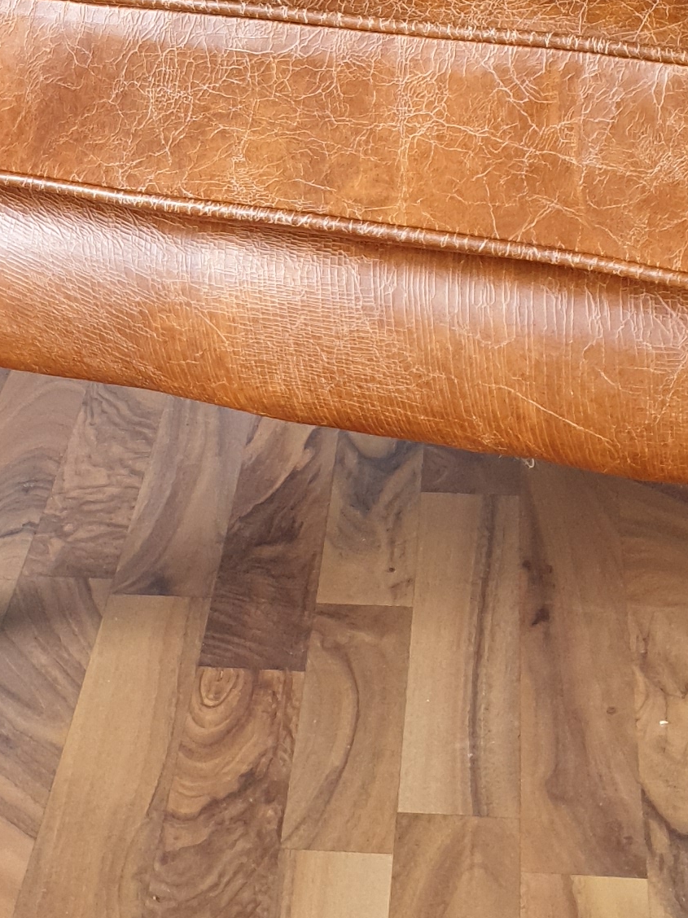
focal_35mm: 93
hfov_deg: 15.8
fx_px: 2465
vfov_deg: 19.8
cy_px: -184
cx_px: 131
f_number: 2.4
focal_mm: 4.3
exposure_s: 1/50
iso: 64
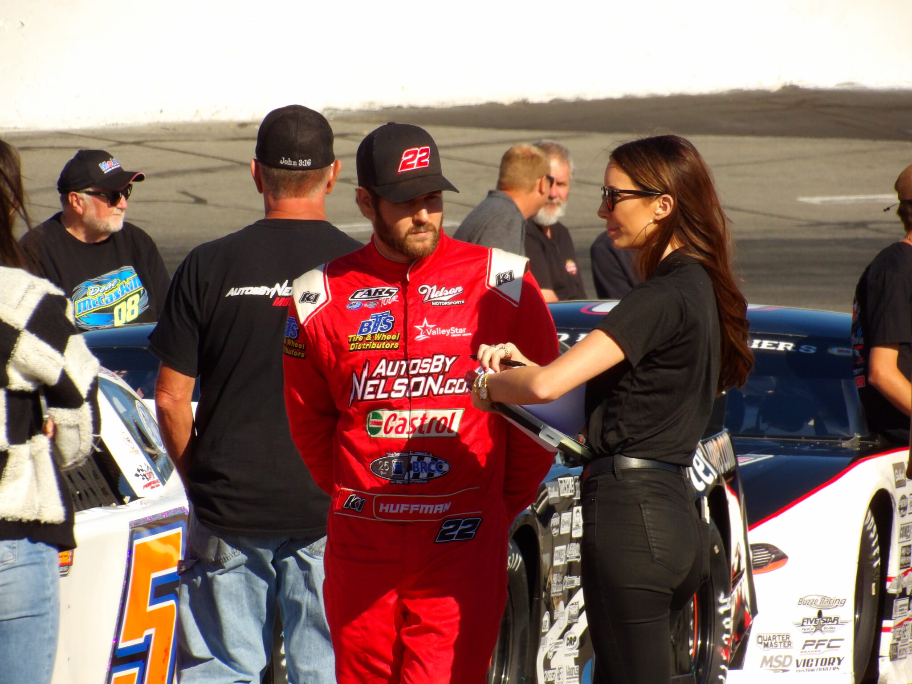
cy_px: 342
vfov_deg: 2.5
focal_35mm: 604
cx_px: 456
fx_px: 15913
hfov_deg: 3.3
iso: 192
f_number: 6.8
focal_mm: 108.3
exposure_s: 1/600
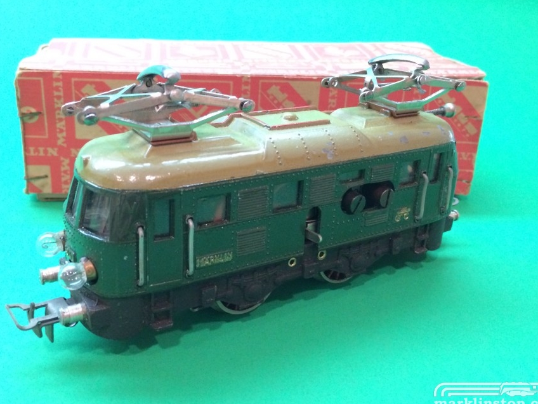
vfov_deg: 40.6
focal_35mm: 35
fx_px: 544
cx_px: 251
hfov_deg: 52.6
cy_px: 180
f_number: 2.2
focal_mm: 4.15
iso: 320
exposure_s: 1/30
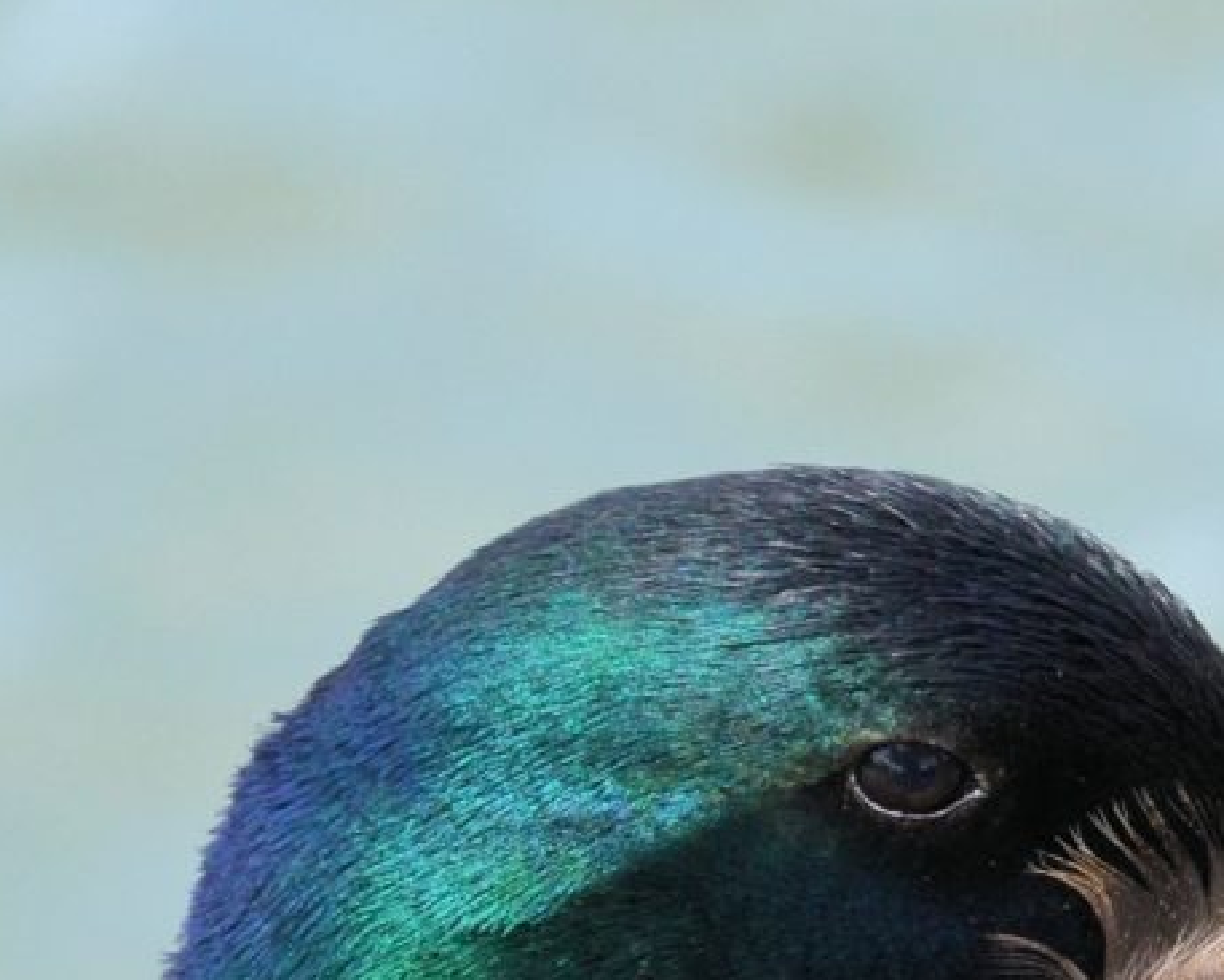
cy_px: 1244
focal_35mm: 883
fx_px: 32001
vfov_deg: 1.8
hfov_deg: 2.2
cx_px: 1749
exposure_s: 1/1000
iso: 400
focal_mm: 140
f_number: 4.8
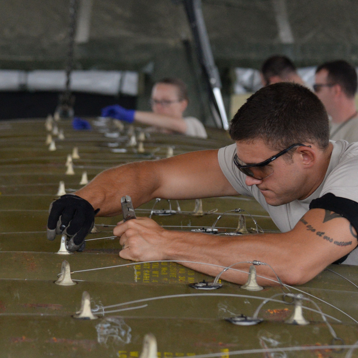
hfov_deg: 11.2
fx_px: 1825
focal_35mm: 156
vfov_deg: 11.2
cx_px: 134
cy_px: 214
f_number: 5.6
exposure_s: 1/640
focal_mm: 85
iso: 2000
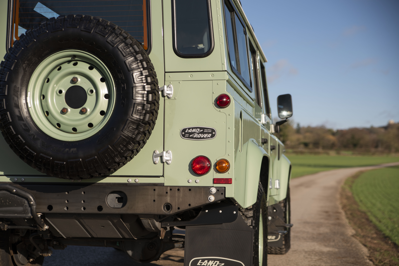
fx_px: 754
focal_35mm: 68
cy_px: 133
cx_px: 200
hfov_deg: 29.6
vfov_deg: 20.0
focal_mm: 68
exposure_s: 1/400
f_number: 3.5
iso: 125
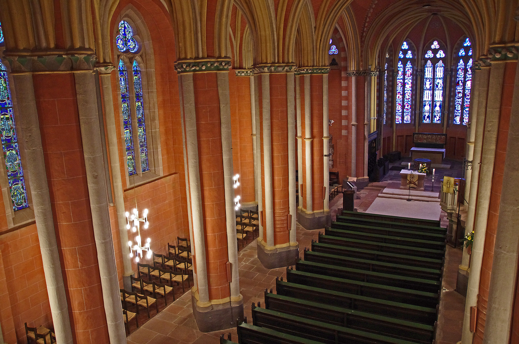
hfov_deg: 67.5
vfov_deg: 47.7
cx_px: 260
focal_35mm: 27
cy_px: 172
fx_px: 388
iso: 3200
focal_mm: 18
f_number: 3.5
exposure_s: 1/100
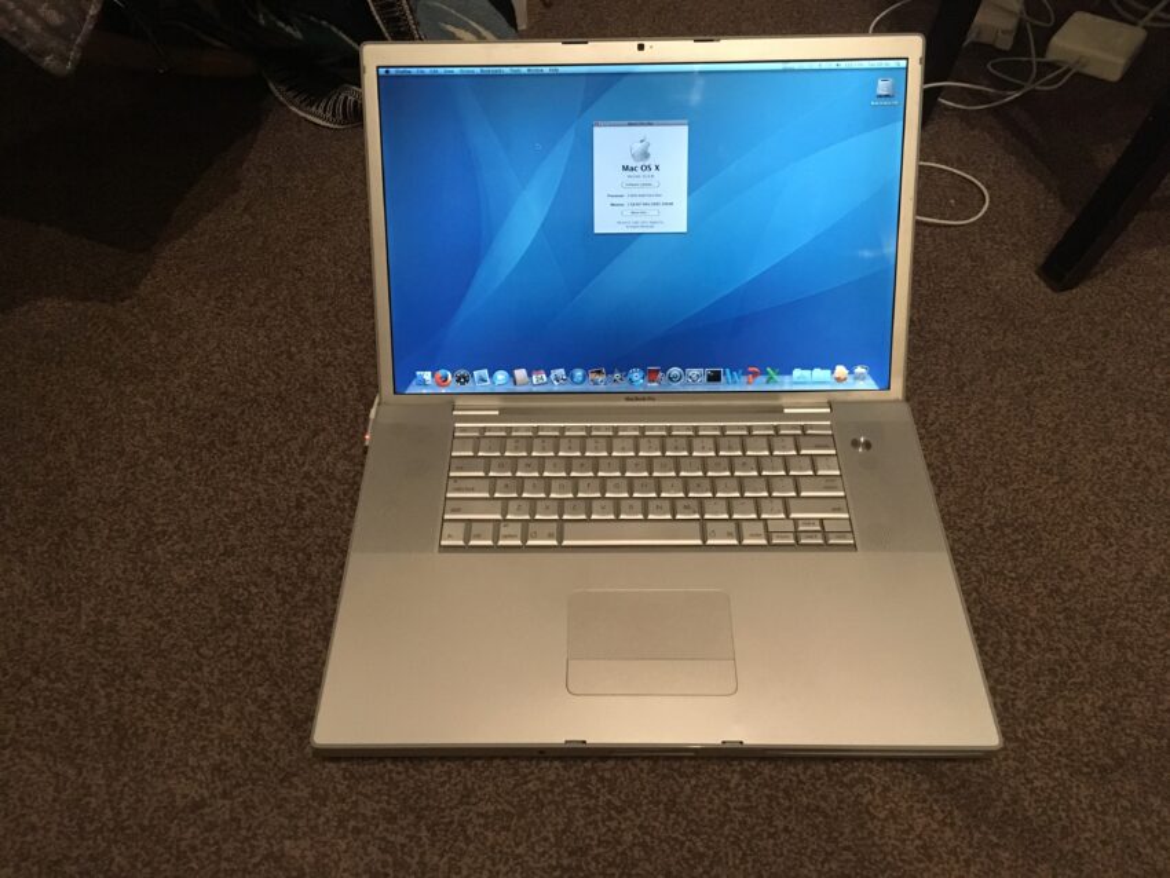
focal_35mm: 29
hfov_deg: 61.6
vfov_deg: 48.2
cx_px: 585
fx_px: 980
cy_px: 439
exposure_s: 1/17
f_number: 2.2
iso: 320
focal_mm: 4.15
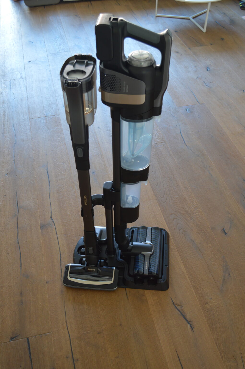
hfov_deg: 39.9
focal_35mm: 33
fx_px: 338
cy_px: 184
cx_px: 122
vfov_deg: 57.3
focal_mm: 22
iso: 400
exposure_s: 1/40
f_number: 4
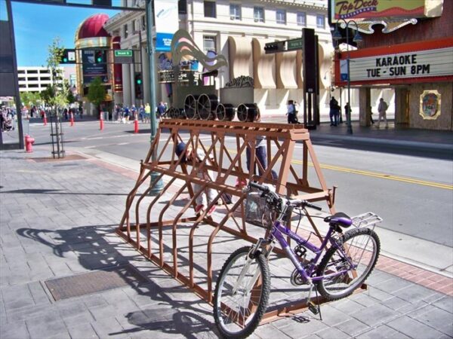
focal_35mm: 33
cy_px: 170
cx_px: 226
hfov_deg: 55.4
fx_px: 432
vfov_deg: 42.9
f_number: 2.8
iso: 100
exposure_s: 1/800
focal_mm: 5.85
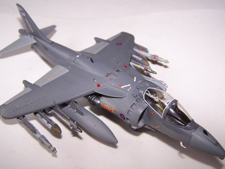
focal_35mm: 42
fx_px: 273
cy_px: 88
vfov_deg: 34.4
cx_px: 114
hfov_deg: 44.8
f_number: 2.8
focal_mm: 6.3
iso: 80
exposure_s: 1/60
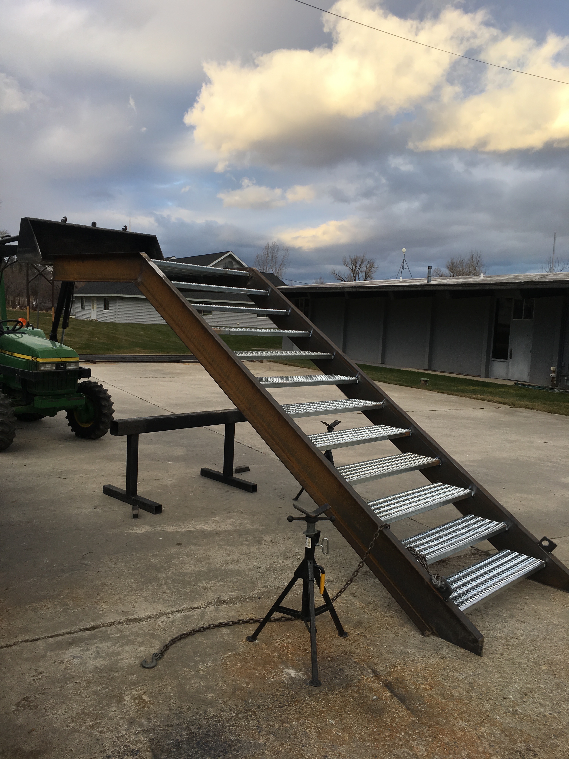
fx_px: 636
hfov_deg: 48.2
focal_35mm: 29
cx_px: 284
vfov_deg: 61.7
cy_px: 380
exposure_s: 1/295
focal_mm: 4.15
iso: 25
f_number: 2.2
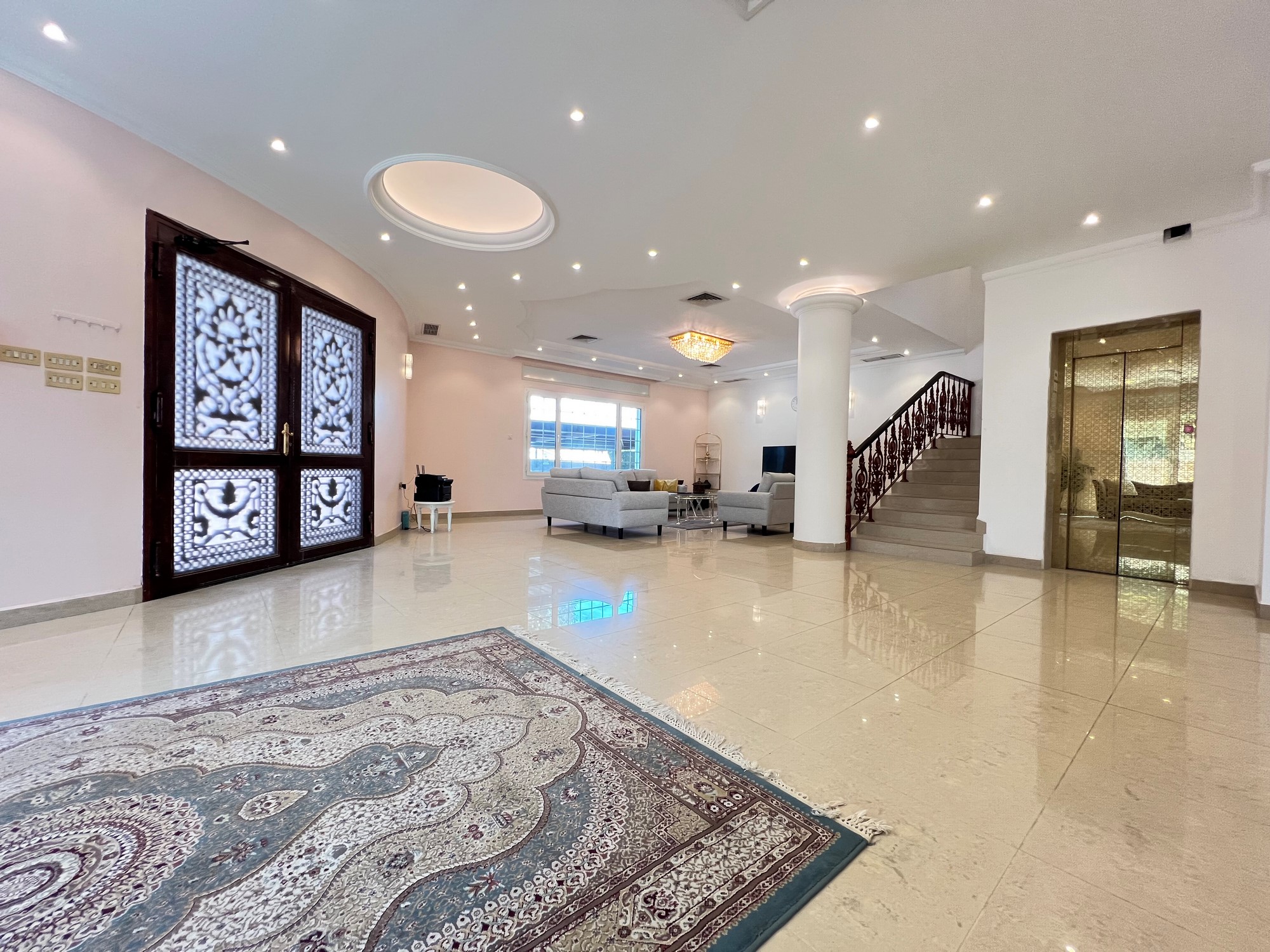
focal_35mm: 13
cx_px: 635
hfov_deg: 106.2
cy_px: 476
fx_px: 477
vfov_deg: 89.9
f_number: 1.8
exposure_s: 1/100
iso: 200
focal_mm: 1.57
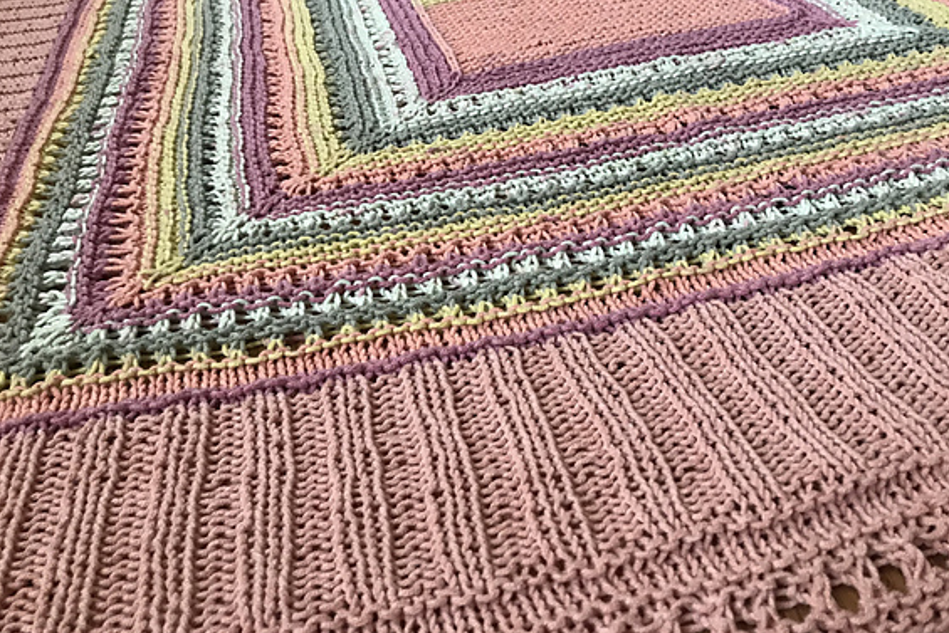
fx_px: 870
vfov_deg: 39.8
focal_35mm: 33
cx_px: 512
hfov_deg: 57.1
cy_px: 242
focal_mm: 3.99
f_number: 1.8
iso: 40
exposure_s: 1/30
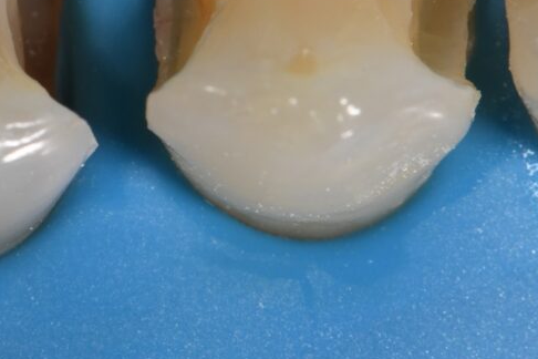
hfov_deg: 6.2
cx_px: 104
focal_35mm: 331
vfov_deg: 4.1
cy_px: 24
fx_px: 4946
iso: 200
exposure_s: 1/160
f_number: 32
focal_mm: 105
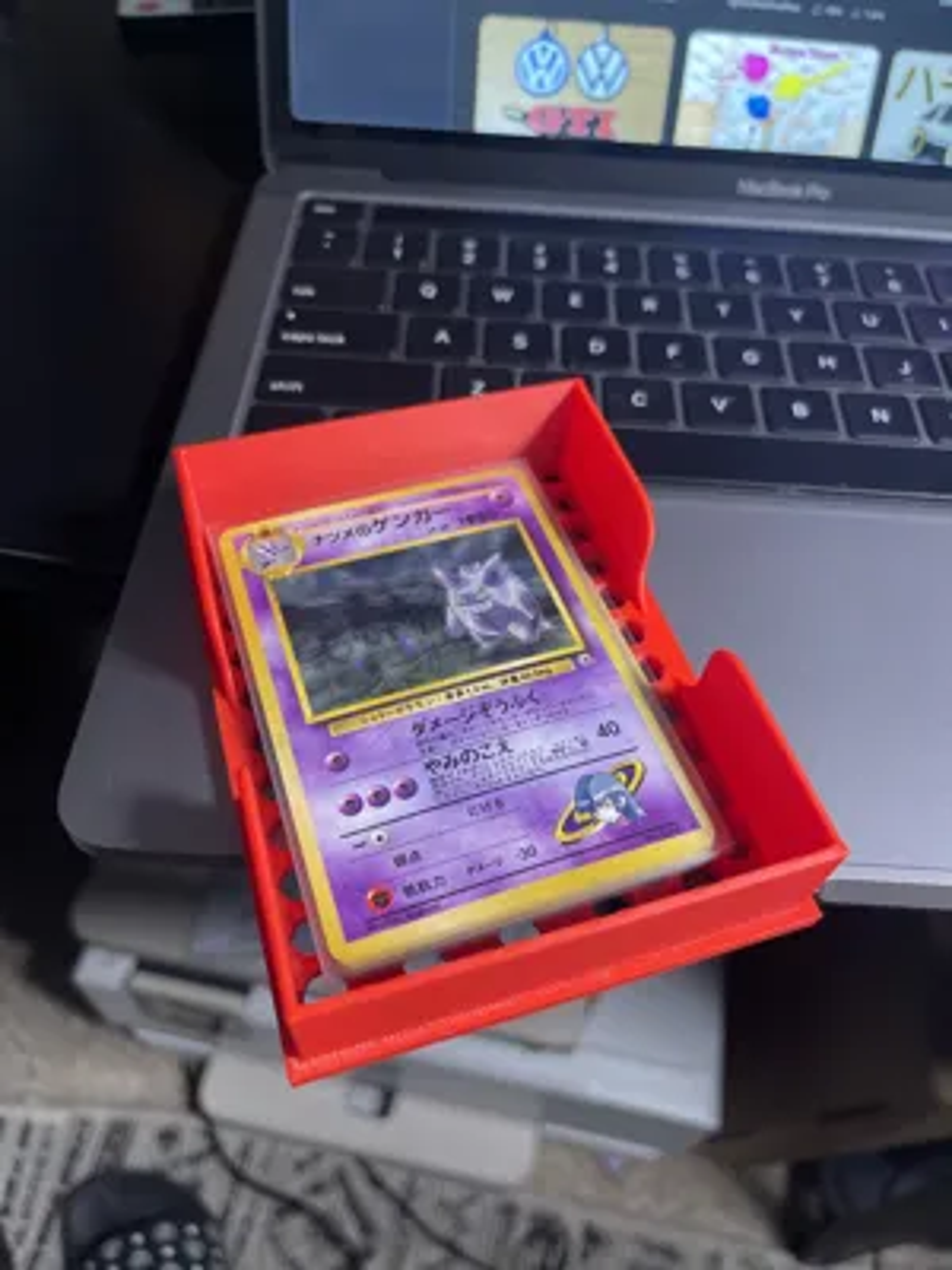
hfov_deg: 54.9
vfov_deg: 69.4
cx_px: 476
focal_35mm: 25
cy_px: 635
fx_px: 917
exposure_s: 1/60
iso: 320
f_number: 1.6
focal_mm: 5.1
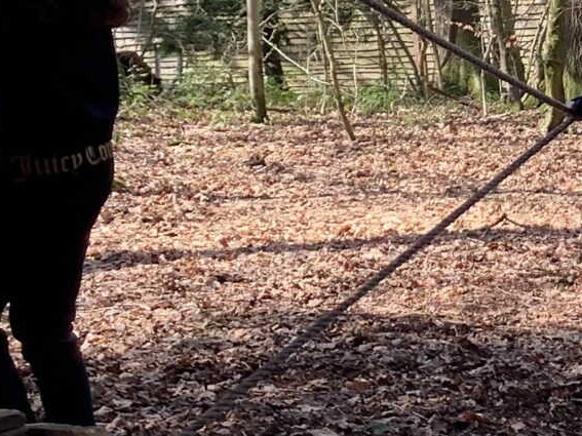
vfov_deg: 13.1
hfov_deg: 16.9
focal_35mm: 112
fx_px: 1883
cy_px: 41
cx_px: 684
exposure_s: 1/118
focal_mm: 3.3
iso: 25
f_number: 2.4
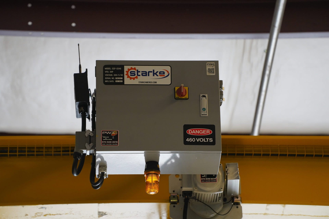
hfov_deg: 11.4
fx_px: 1645
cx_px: 164
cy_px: 110
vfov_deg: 7.6
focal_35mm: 180
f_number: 3.5
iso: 1600
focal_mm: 180
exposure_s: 1/200
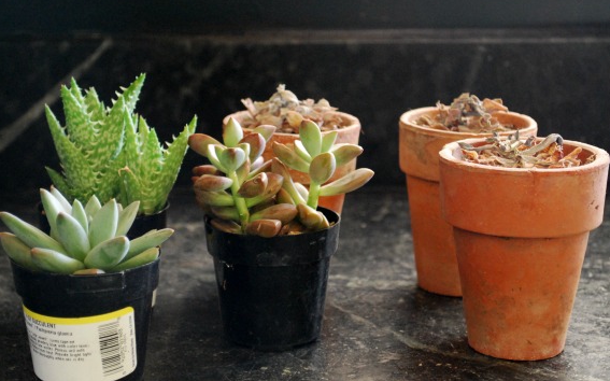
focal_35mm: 77
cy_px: 193
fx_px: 1280
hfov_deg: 26.8
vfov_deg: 16.9
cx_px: 304
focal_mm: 50
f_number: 5.6
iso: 1600
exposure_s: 1/6
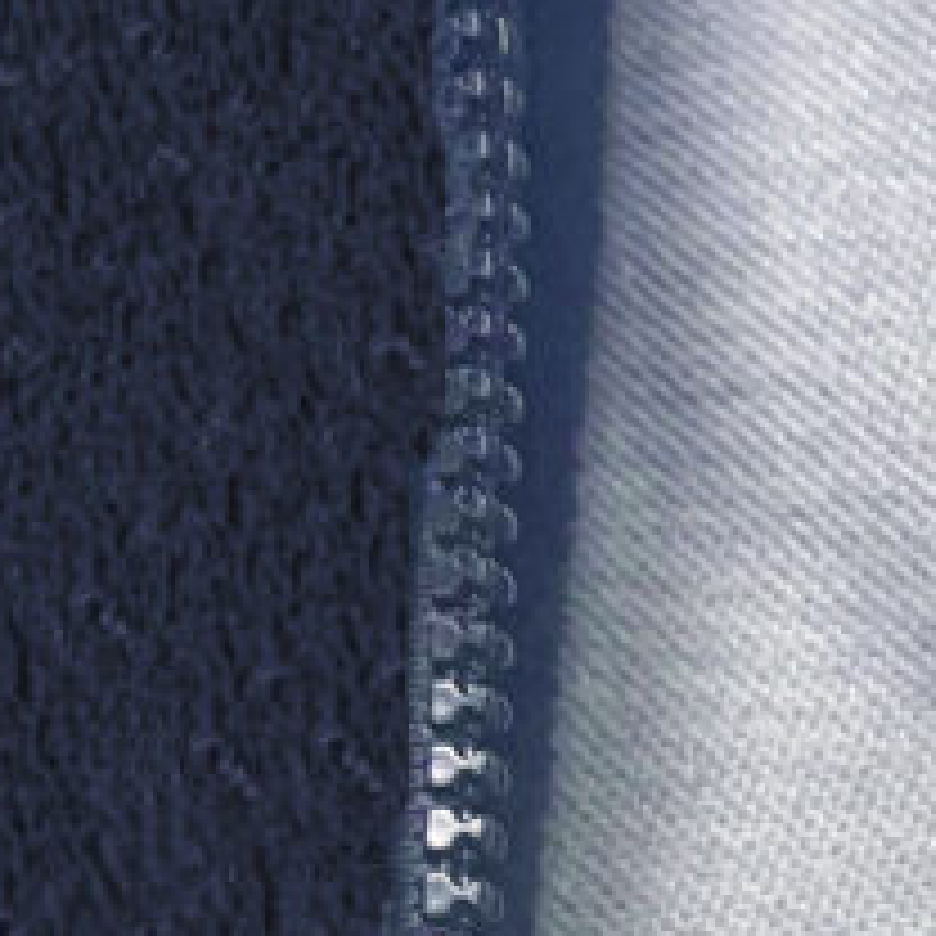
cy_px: 1566
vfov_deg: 14.0
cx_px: 1418
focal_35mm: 113
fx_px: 3457
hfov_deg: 14.4
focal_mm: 5.1
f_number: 1.6
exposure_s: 1/50
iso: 80
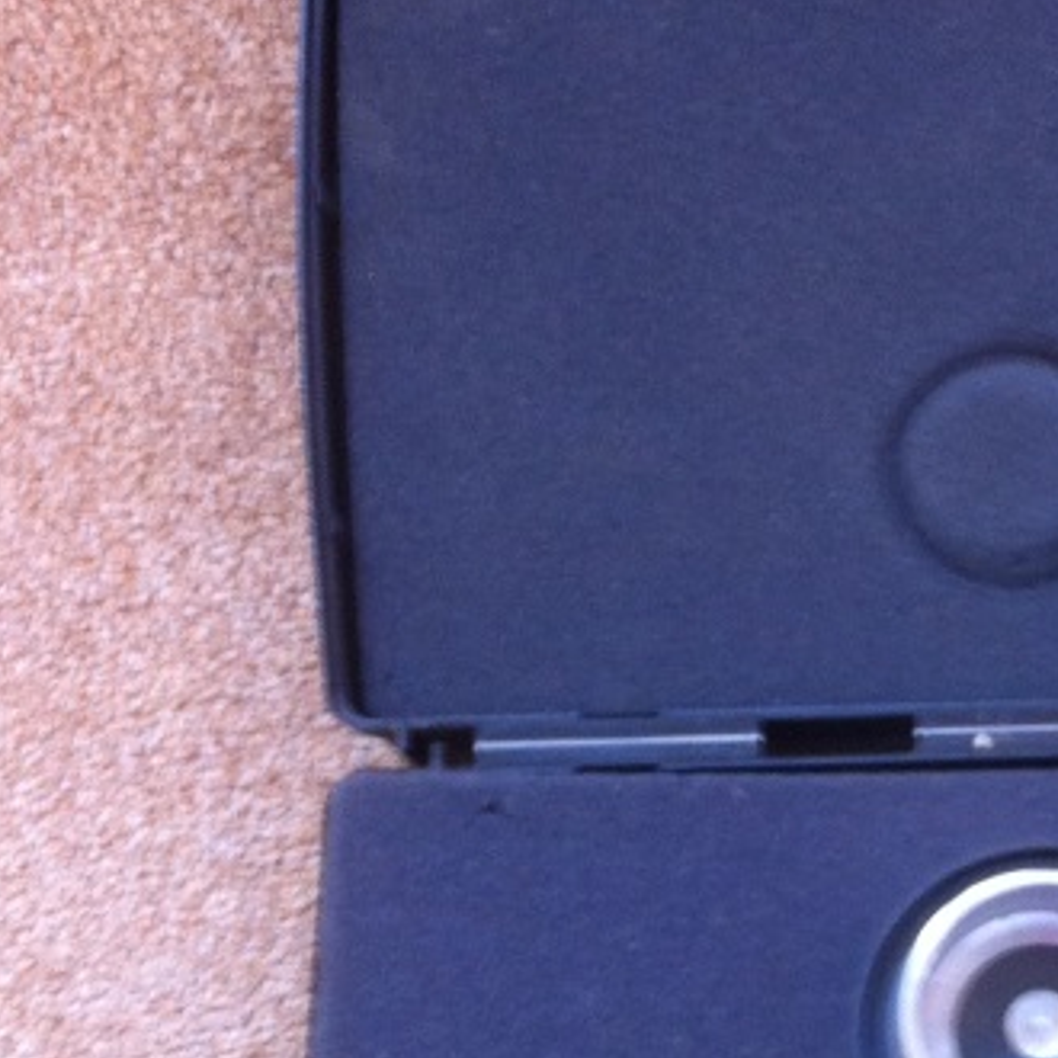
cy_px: 866
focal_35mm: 96
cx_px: 1040
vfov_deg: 17.9
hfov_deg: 17.7
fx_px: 3320
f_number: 2.8
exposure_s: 1/15
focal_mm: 3.85
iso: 160
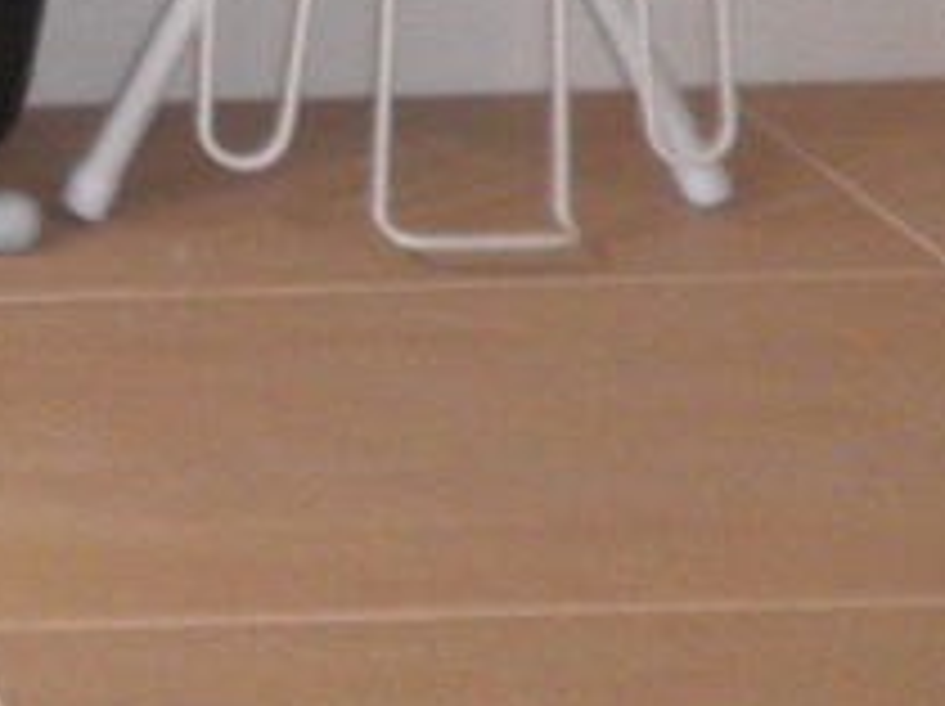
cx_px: -1040
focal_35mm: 127
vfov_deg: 10.2
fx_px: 3463
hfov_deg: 13.1
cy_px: -967
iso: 160
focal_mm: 4.7
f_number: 2.6
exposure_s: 1/30
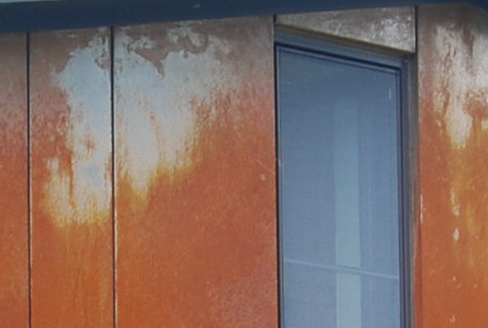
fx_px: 3060
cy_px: 754
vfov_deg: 5.9
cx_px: -30
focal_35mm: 225
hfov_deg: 9.0
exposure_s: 1/60
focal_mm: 23
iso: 140
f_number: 8
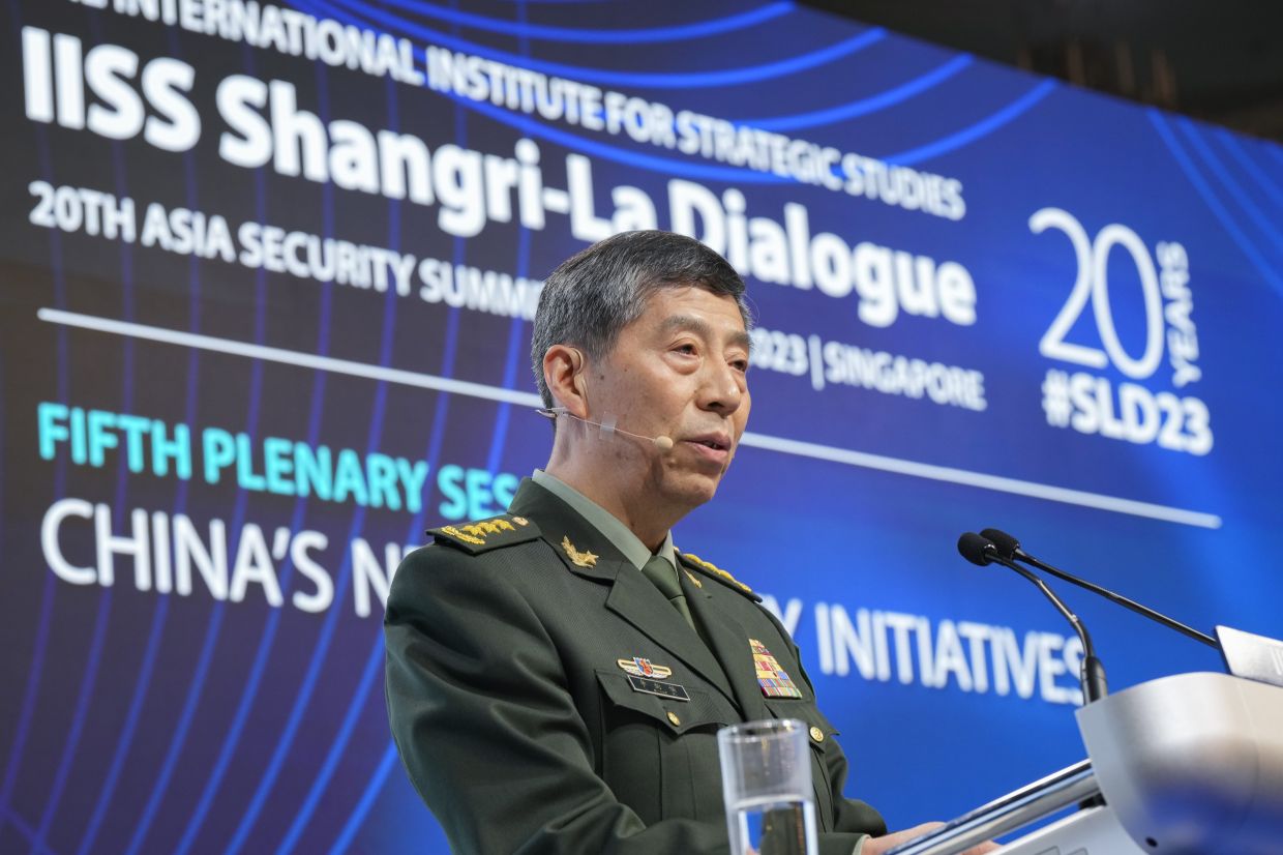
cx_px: 642
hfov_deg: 18.4
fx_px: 3955
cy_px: 428
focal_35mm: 111
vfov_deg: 12.3
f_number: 6.3
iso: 1000
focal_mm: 111
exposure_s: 1/60
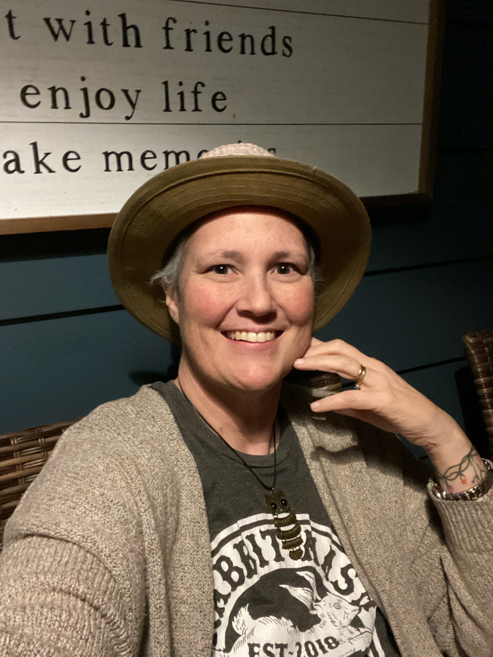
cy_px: 328
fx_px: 570
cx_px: 246
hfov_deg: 46.8
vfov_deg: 60.0
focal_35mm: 30
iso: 640
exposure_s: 1/15
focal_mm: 2.71
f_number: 2.2
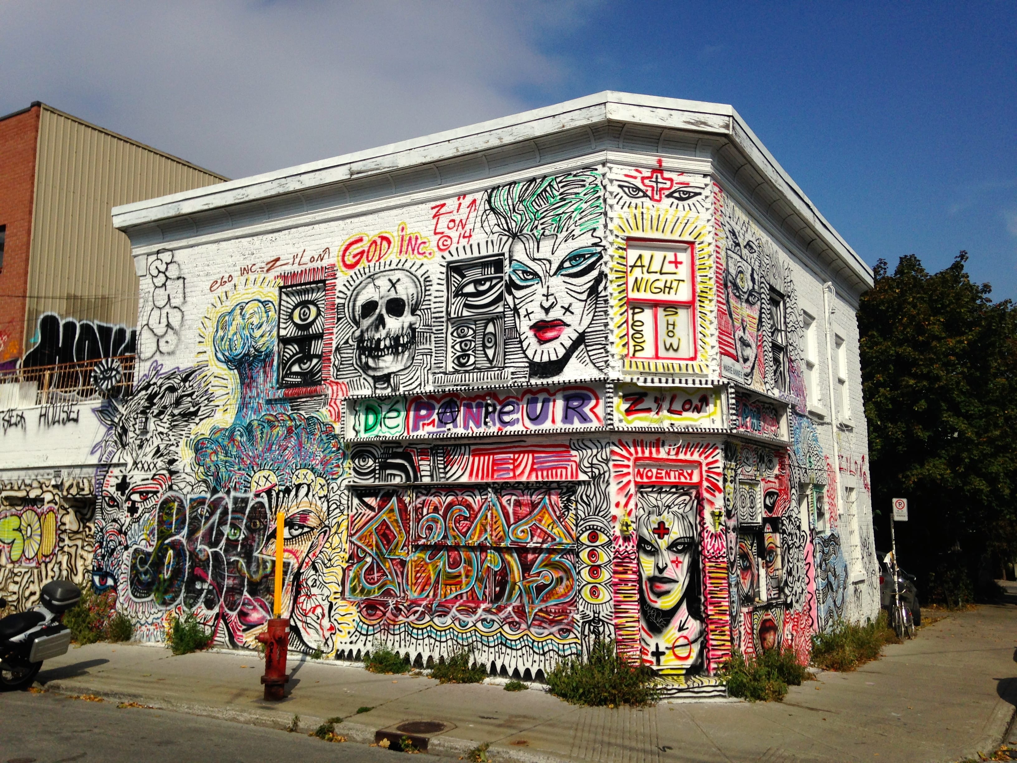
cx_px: 508
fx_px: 970
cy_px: 382
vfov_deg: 42.9
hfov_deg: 55.4
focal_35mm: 33
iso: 50
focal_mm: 4.12
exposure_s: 1/4525
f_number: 2.4
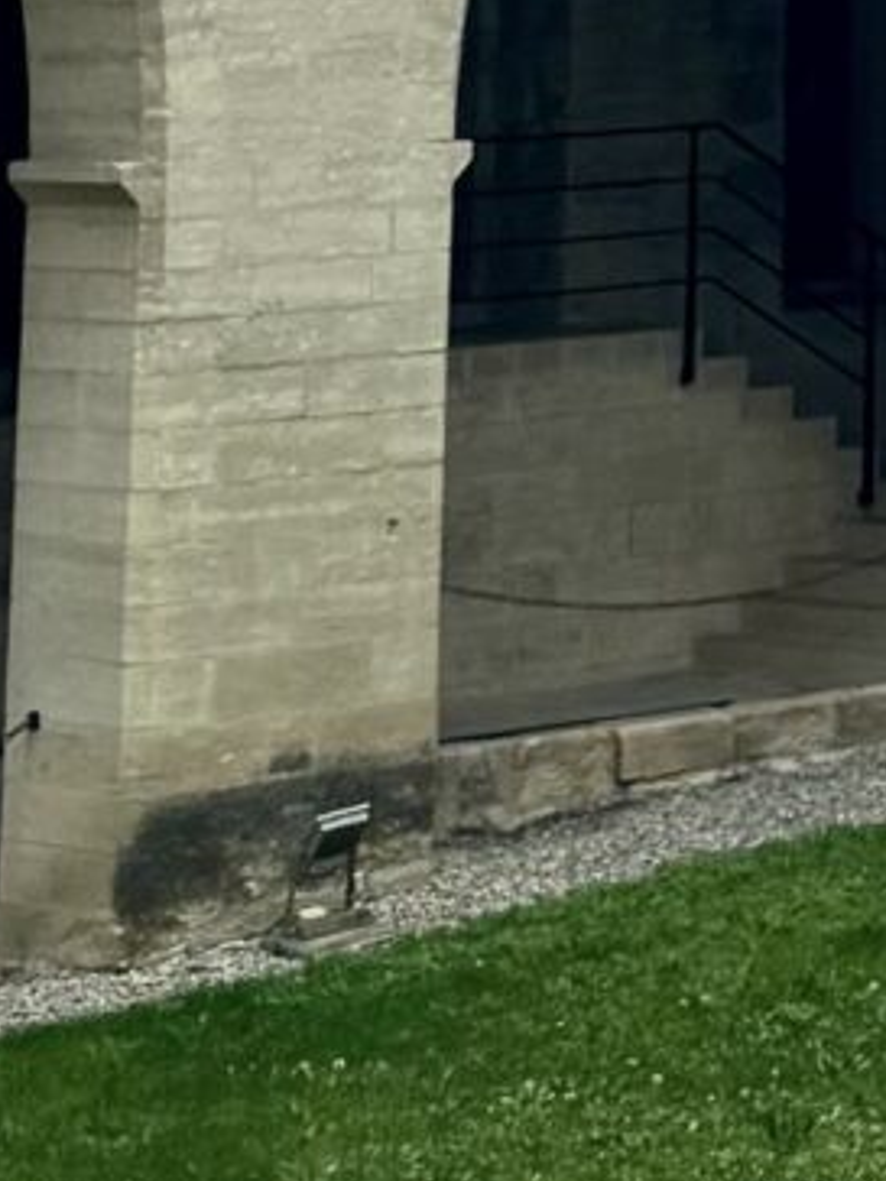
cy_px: -1522
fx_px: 5767
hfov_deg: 8.5
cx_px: 1516
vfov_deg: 10.3
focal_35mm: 169
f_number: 1.78
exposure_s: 1/5348
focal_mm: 6.76
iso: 80
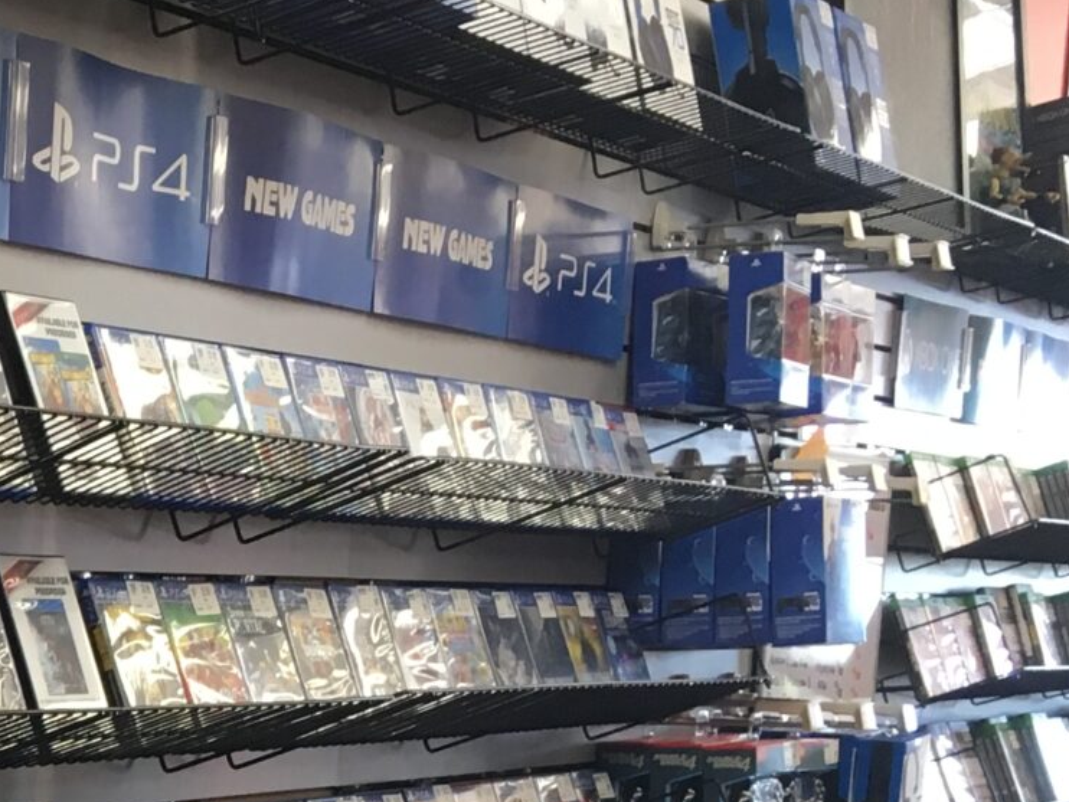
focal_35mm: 100
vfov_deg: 14.2
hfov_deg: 17.4
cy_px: 1051
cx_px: -585
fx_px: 3089
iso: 50
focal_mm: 4.15
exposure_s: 1/30
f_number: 2.2
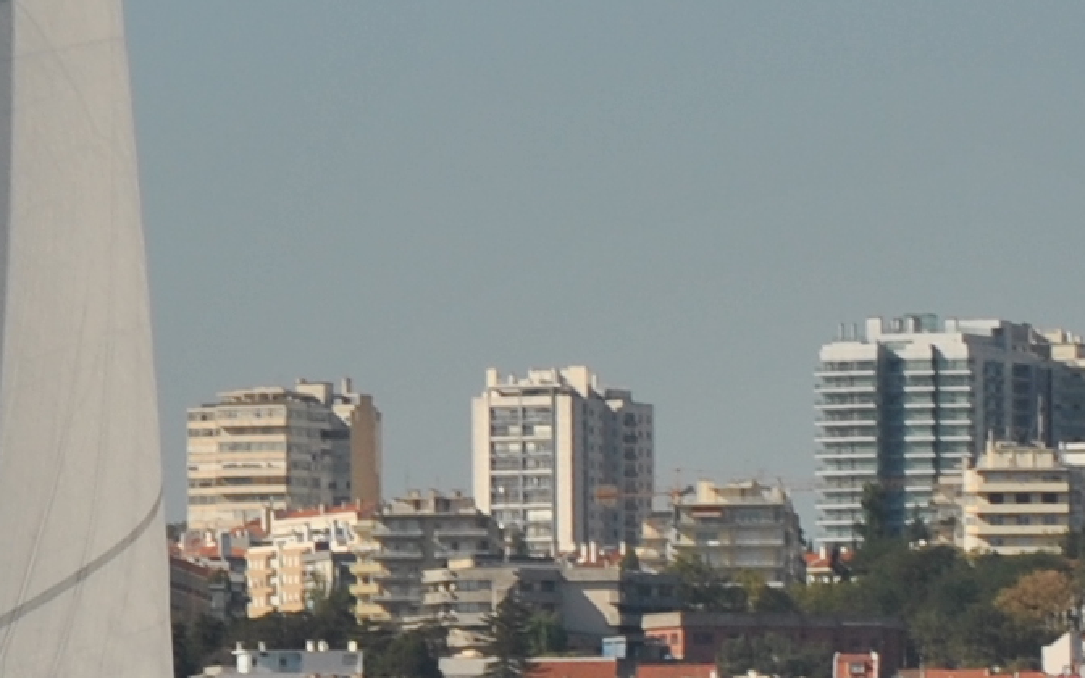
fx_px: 16175
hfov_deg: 3.8
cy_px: -132
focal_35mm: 547
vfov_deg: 2.4
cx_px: -433
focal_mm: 62
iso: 100
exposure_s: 1/640
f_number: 8
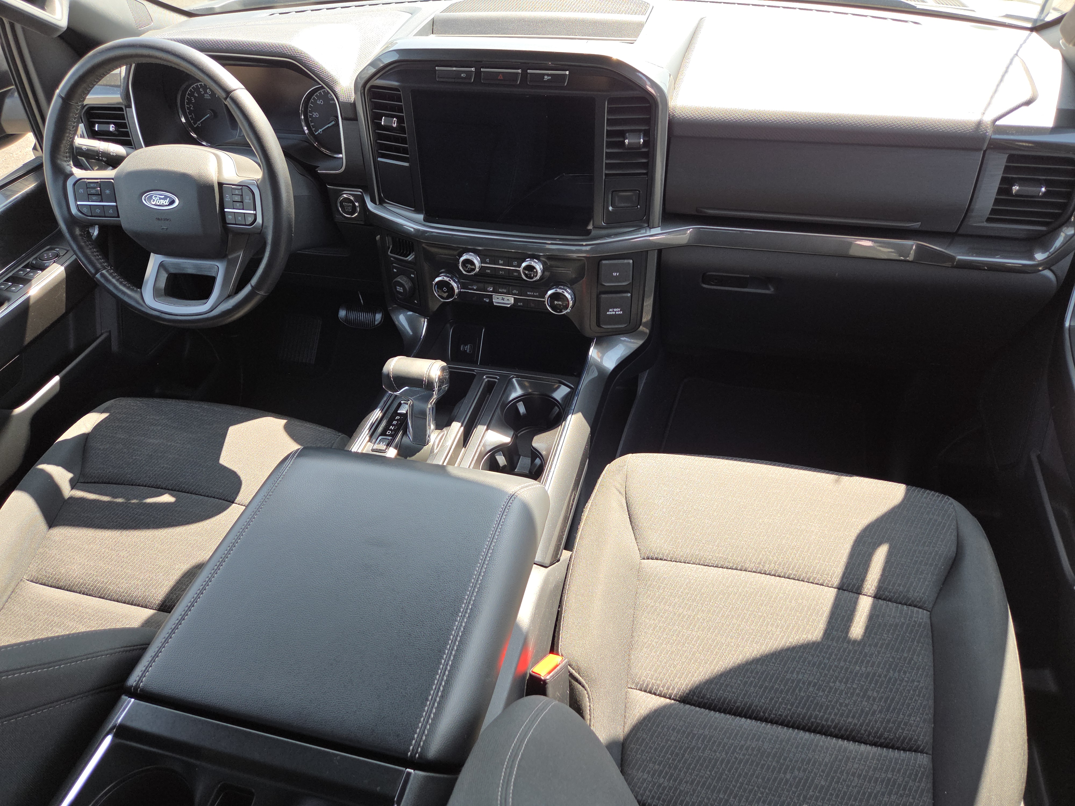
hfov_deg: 73.9
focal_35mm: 23
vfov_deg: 58.9
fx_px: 714
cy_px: 403
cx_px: 538
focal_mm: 5.4
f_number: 1.8
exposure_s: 1/180
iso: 40
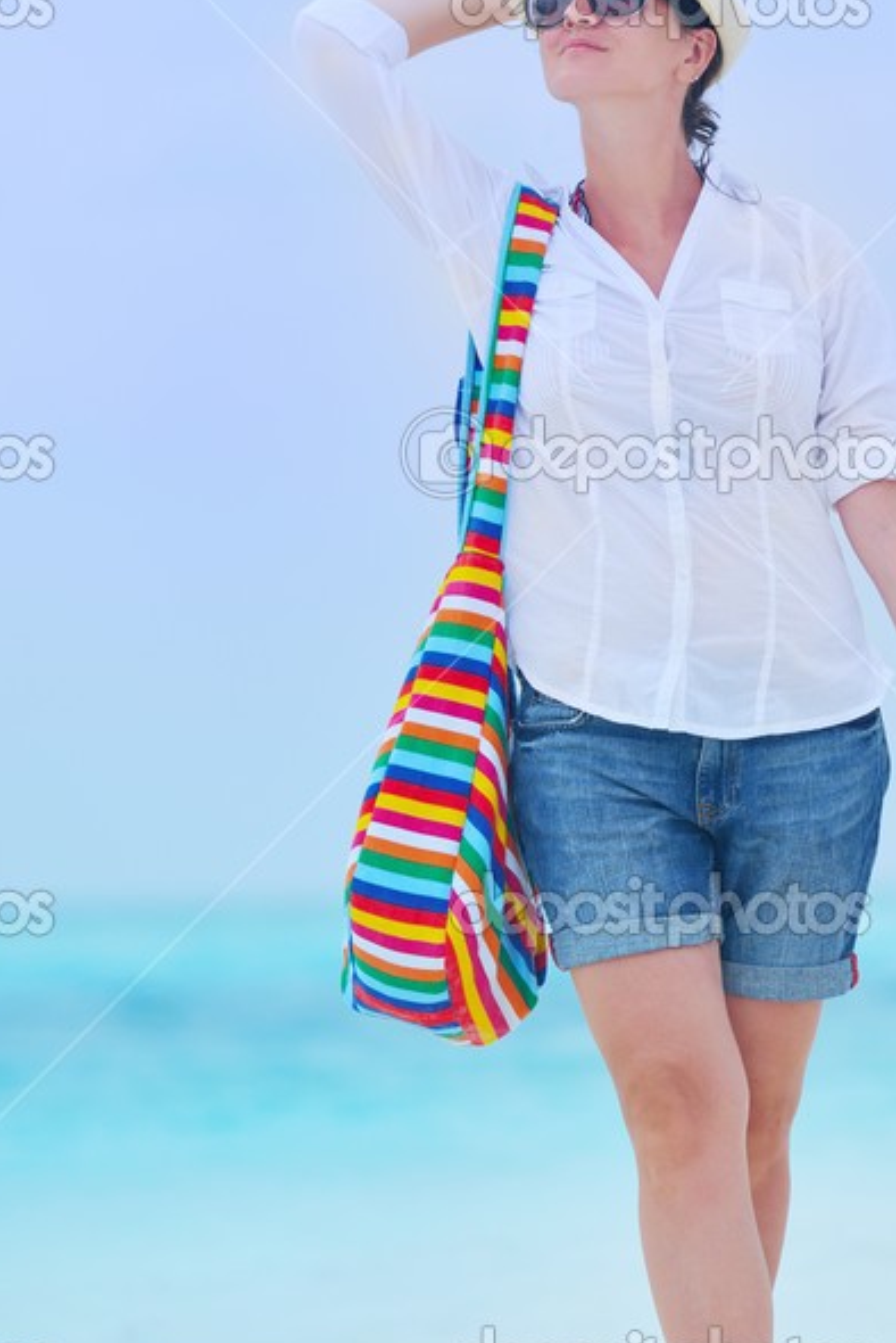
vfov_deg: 6.4
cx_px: 661
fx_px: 11969
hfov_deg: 4.3
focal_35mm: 321
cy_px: 456
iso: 100
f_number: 3.5
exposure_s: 1/800
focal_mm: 185
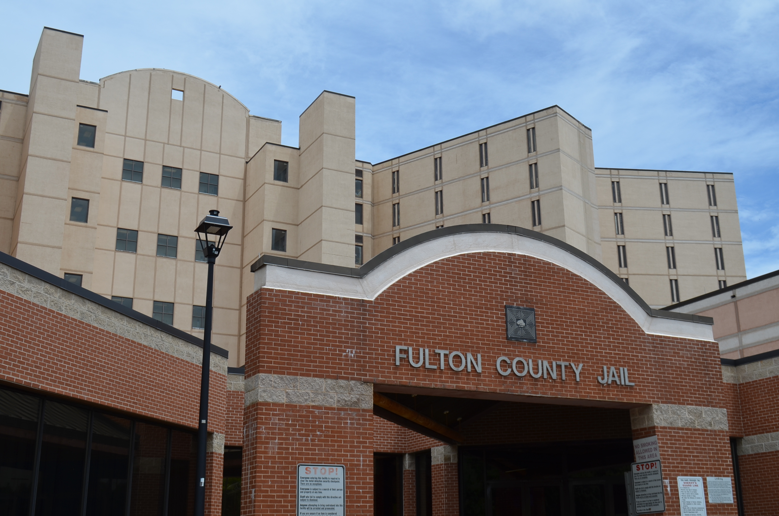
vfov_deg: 30.7
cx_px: 390
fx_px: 939
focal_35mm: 44
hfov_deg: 45.0
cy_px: 258
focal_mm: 29
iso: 100
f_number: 9
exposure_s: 1/320
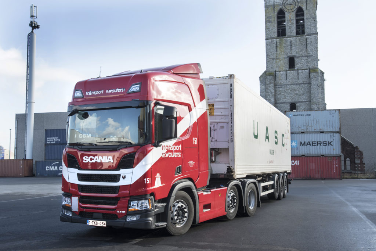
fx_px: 407
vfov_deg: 34.2
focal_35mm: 39
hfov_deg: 49.5
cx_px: 188
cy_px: 126
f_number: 6.3
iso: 200
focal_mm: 26
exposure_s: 1/200
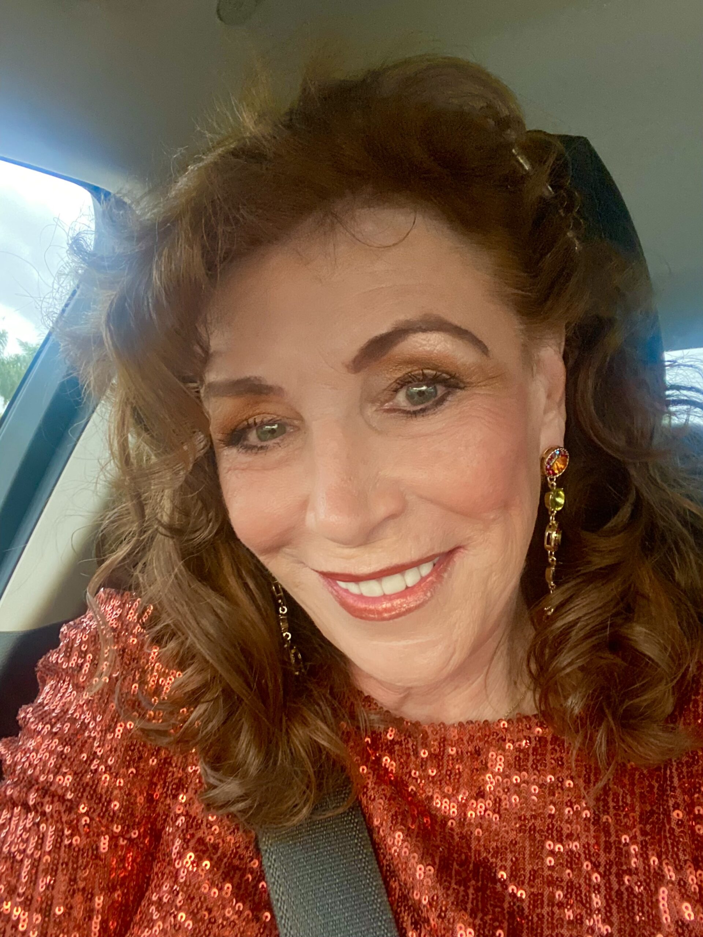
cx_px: 352
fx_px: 812
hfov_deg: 46.8
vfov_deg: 60.0
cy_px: 468
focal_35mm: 30
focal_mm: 2.71
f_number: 2.2
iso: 320
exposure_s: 1/60
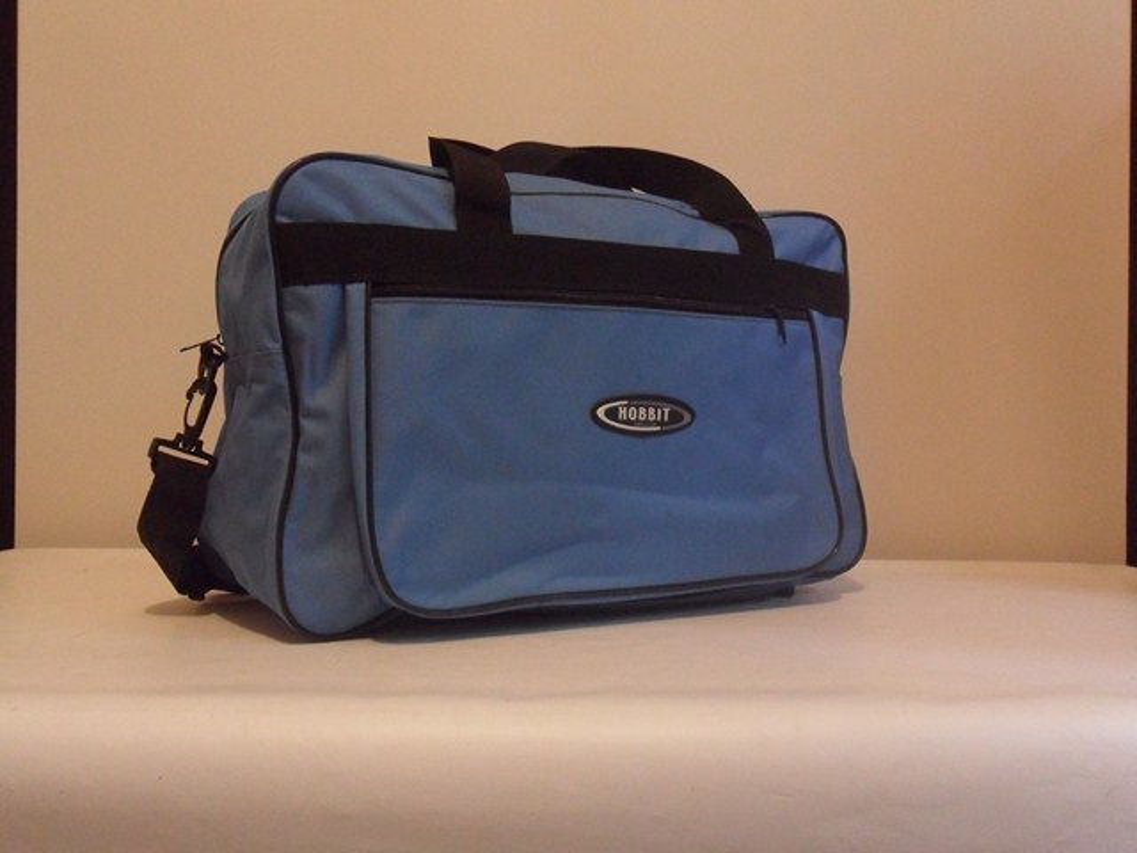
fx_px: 1051
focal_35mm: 32
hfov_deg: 56.8
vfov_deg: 44.2
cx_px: 568
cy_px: 426
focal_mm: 5.7
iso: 400
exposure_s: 1/15
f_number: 3.7
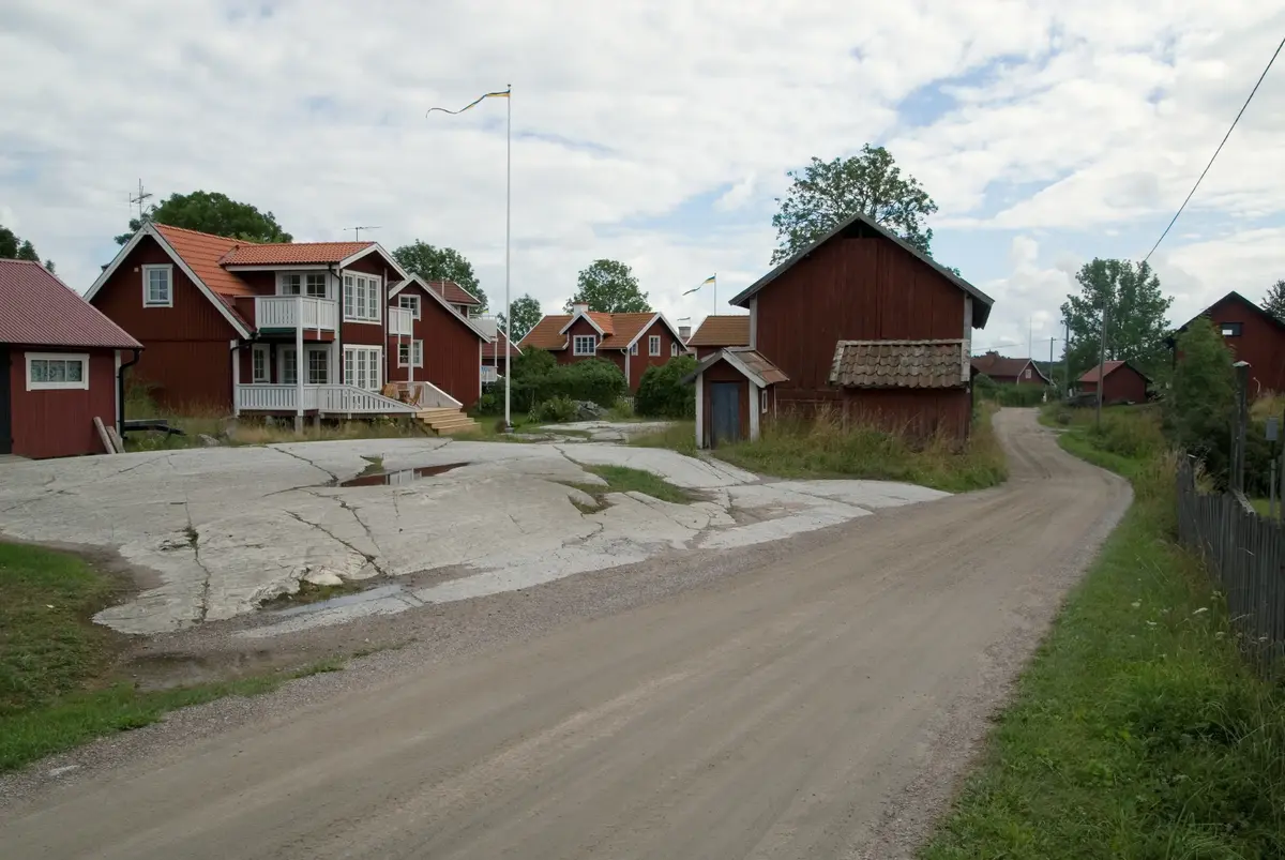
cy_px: 430
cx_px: 642
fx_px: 1072
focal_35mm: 30
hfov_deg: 61.9
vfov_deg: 43.7
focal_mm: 20
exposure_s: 1/250
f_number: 8
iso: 100
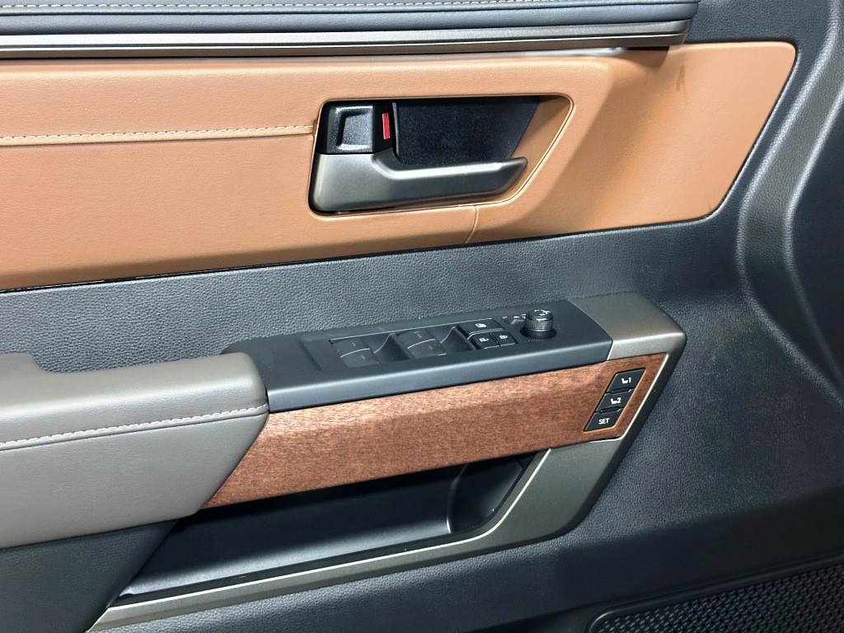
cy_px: 316
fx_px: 1170
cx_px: 422
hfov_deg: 39.7
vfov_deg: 30.3
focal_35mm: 48
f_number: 1.78
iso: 640
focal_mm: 6.86
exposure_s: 1/30
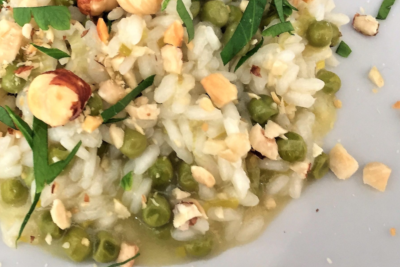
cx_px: 123
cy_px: 63
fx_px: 478
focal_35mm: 43
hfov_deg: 44.5
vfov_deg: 30.6
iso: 125
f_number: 2.2
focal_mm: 4.15
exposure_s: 1/33
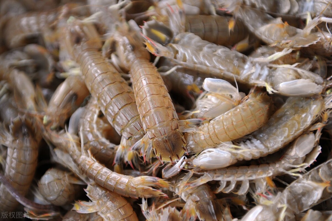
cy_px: 110
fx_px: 646
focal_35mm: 70
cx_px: 166
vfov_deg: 19.5
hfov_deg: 28.8
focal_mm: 70
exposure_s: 1/500
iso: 560
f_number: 2.8
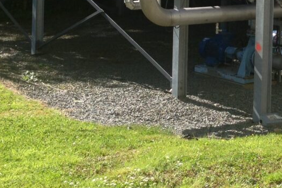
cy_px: -59
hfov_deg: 19.7
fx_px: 783
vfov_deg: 13.2
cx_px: 296
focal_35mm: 100
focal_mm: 4.12
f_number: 2.4
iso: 50
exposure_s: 1/556
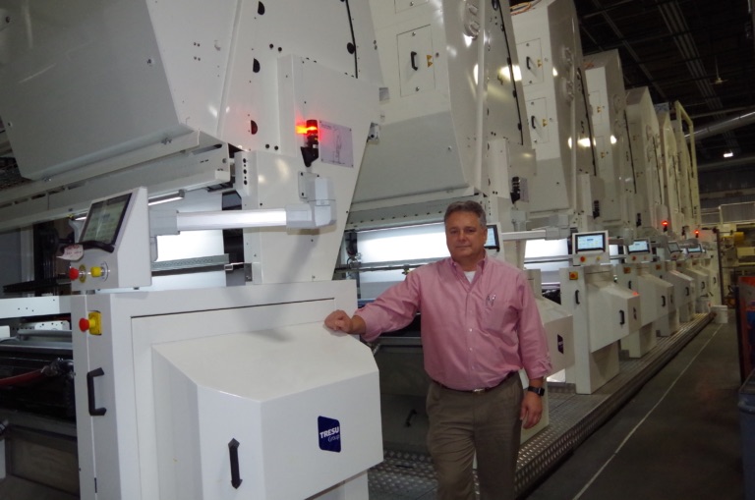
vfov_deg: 47.8
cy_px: 250
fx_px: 565
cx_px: 378
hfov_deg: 67.5
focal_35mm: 27
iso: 3200
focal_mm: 18
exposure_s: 1/160
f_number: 6.3
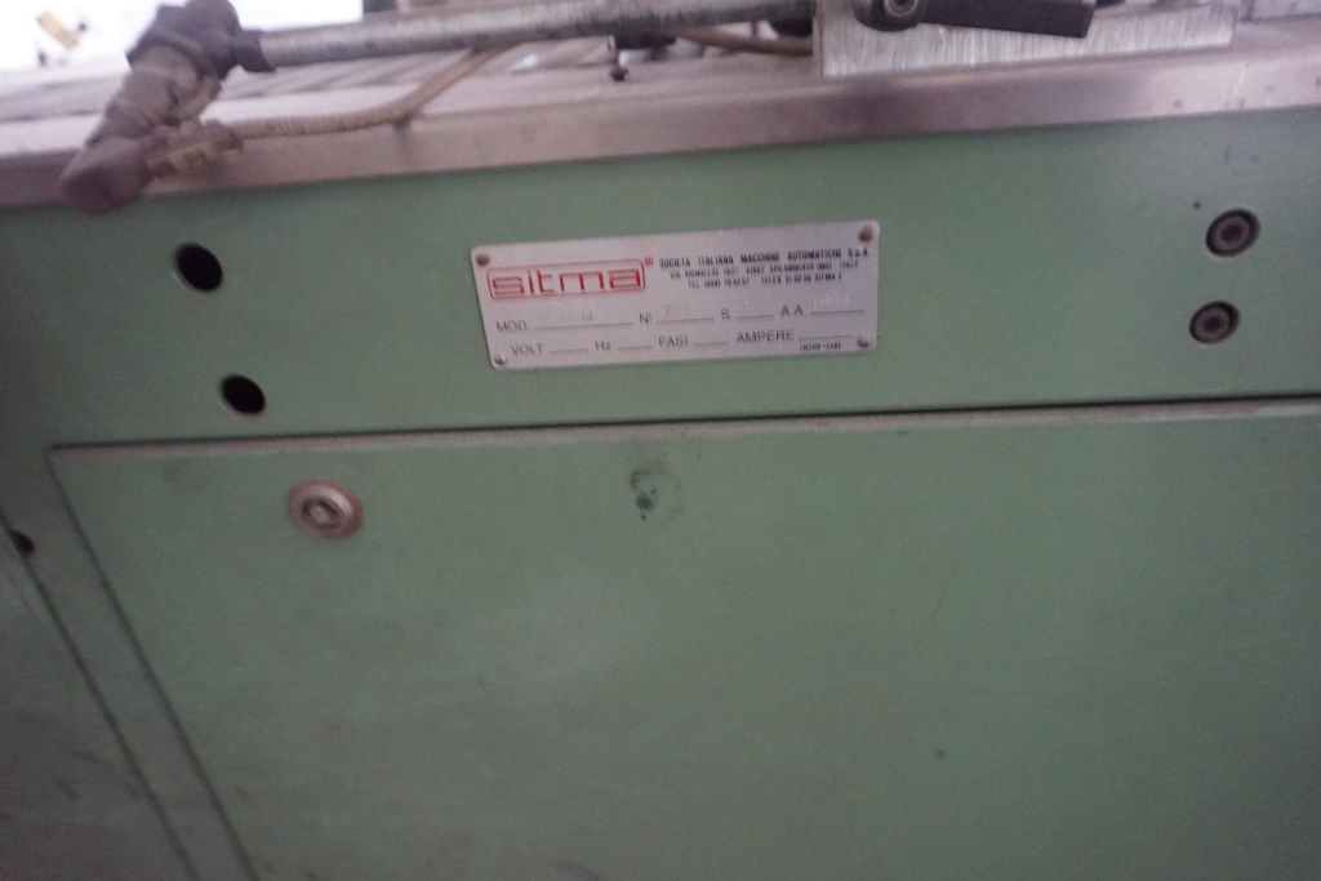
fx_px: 881
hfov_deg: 73.7
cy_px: 440
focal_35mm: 24
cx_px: 660
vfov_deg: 53.1
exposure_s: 1/2.5
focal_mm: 16
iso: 3200
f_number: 3.5
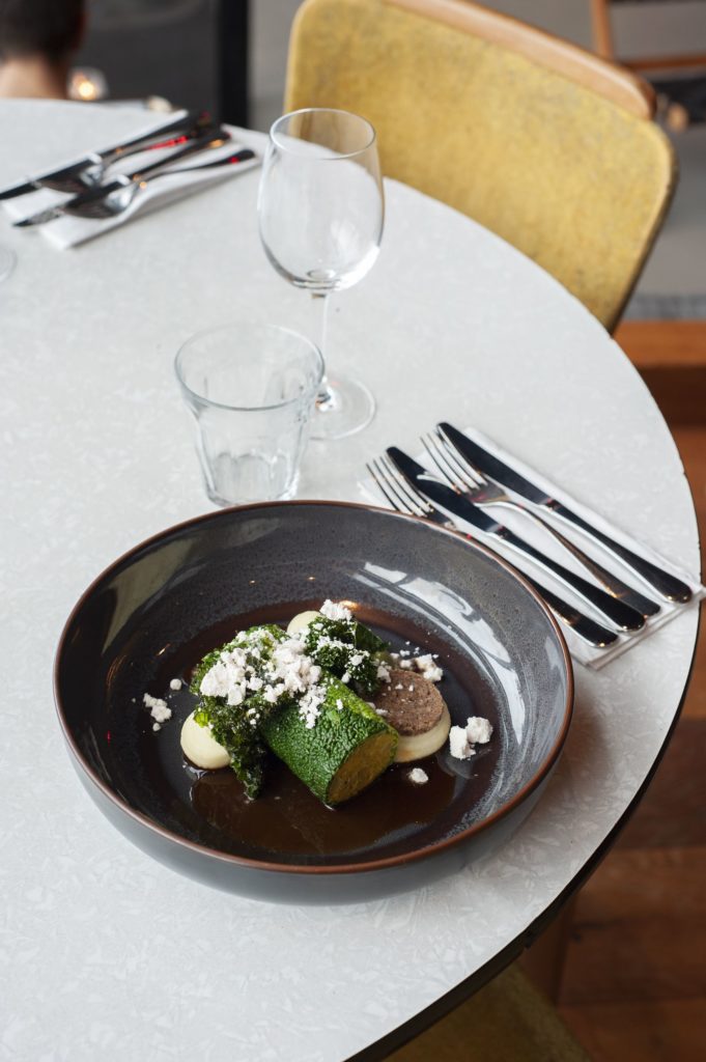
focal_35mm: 50
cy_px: 531
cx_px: 353
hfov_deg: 26.9
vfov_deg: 39.6
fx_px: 1473
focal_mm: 50
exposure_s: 1/50
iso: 640
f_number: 5.6
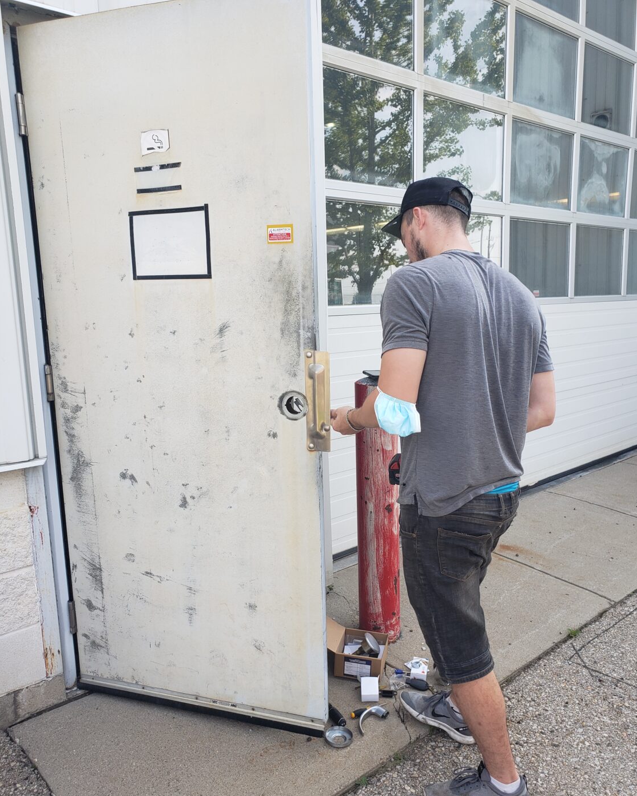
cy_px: 420
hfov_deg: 51.5
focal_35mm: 28
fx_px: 660
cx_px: 328
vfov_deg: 62.2
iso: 50
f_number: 2.4
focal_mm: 4.3
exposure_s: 1/319
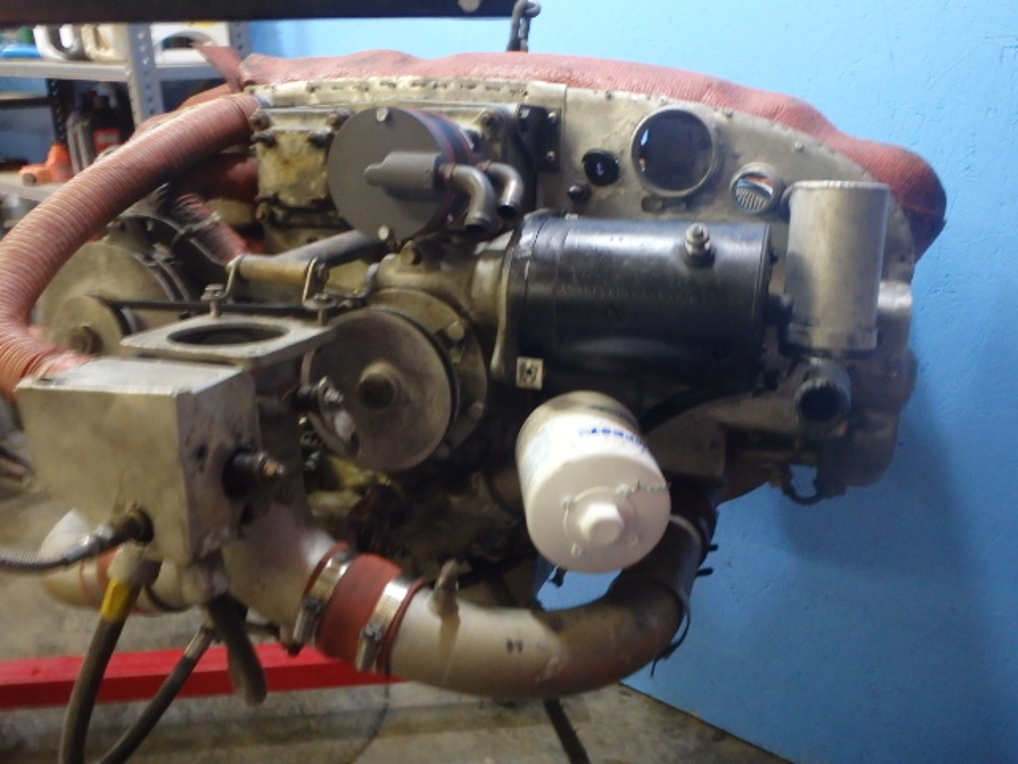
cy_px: 382
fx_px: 823
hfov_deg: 63.4
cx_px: 509
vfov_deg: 49.7
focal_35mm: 28
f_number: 3.9
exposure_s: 1/13
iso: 800
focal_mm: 5
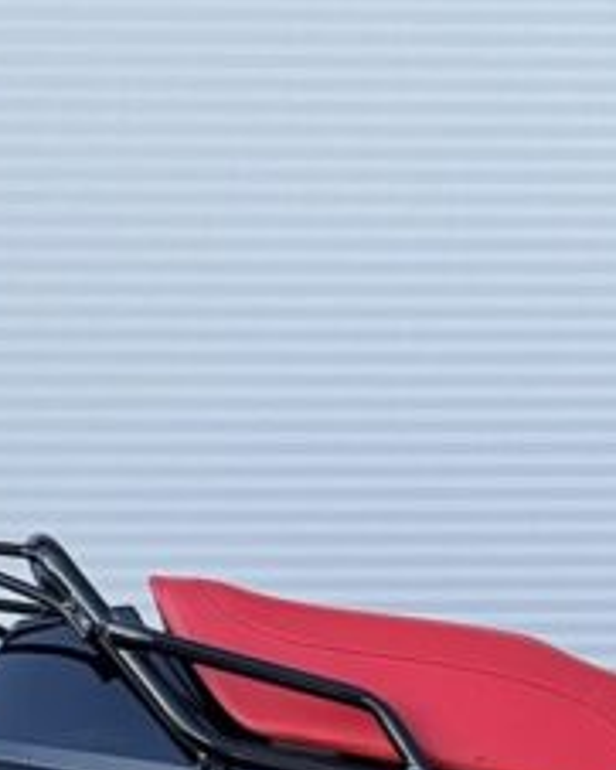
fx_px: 8085
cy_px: 974
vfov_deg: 5.4
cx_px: 1441
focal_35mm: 355
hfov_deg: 4.3
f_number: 2.8
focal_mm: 9
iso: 32
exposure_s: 1/143
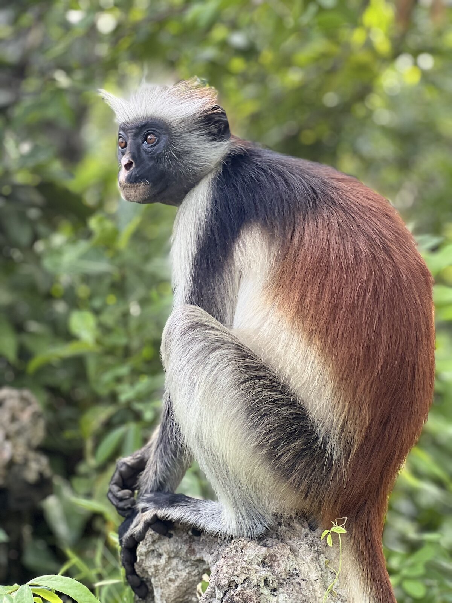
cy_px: 302
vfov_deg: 25.3
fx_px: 1341
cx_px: 226
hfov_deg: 19.1
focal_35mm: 77
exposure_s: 1/121
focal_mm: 9
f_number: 2.8
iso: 100
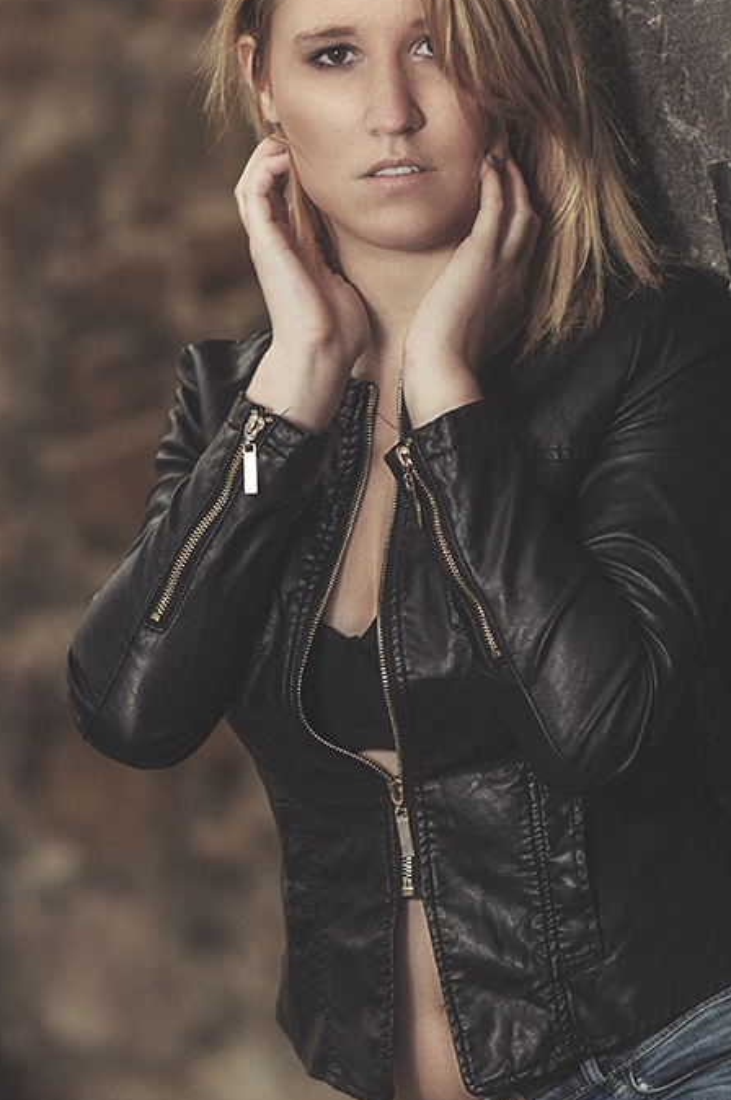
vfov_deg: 11.6
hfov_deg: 7.7
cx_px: 453
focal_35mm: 178
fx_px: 5432
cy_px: 530
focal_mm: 120
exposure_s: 1/250
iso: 400
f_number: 3.5
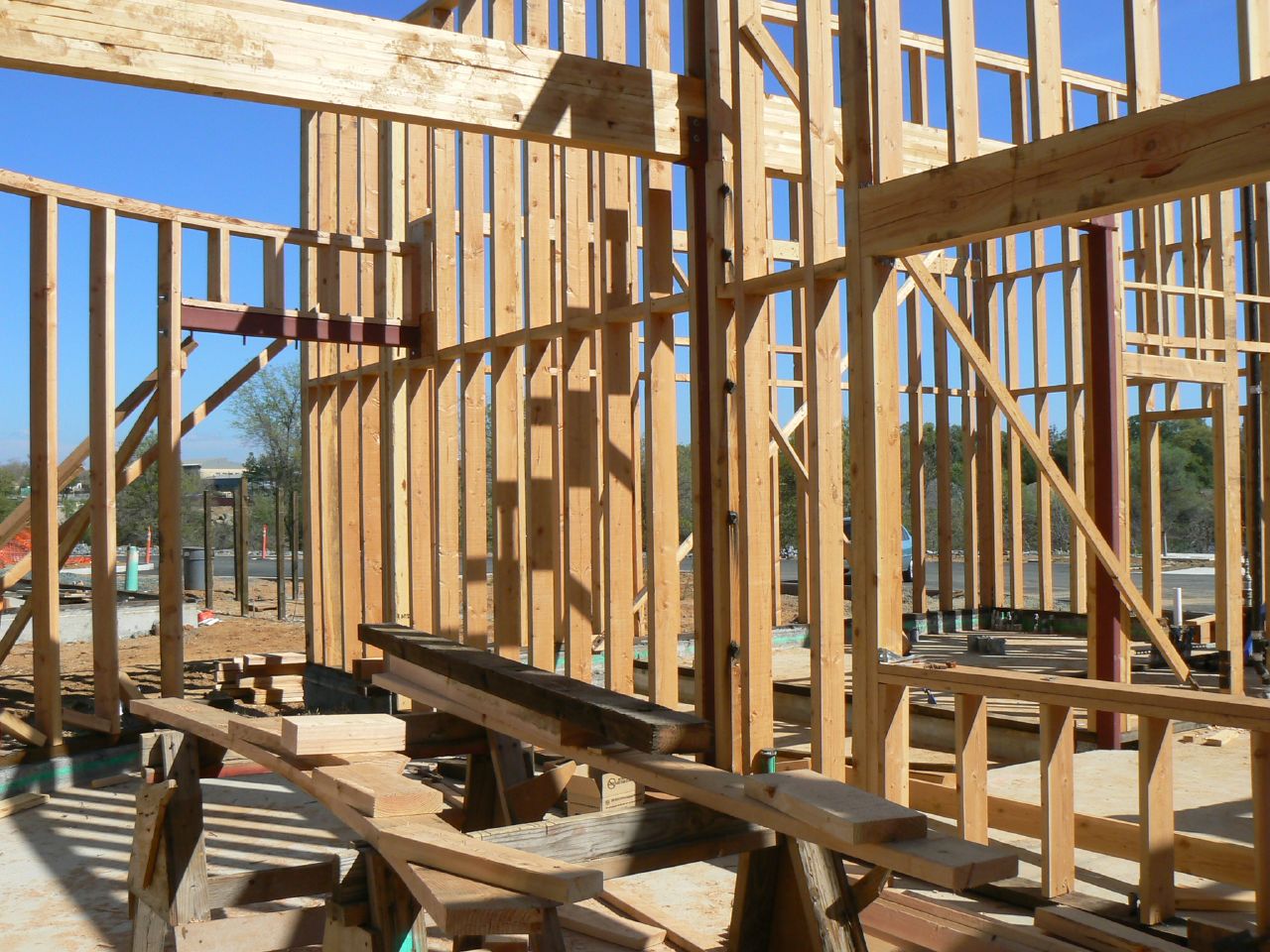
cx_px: 635
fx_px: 1321
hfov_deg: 51.4
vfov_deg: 39.7
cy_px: 476
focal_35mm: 36
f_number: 8
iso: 80
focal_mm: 6
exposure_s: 1/400
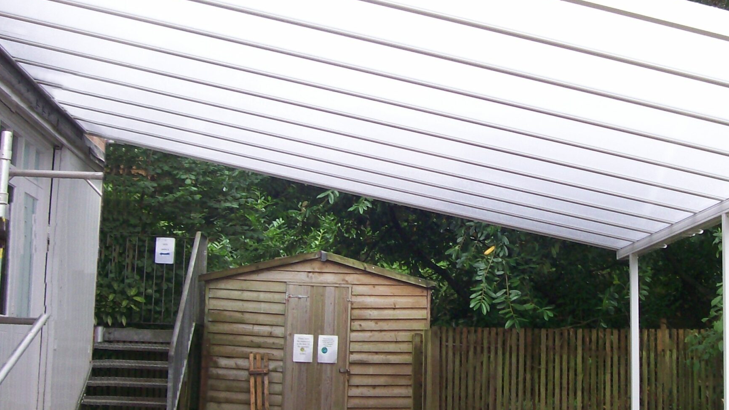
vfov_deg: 20.7
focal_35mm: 58
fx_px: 1121
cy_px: 206
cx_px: 462
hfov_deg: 35.8
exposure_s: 1/83.5
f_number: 2.7
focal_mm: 6
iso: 80
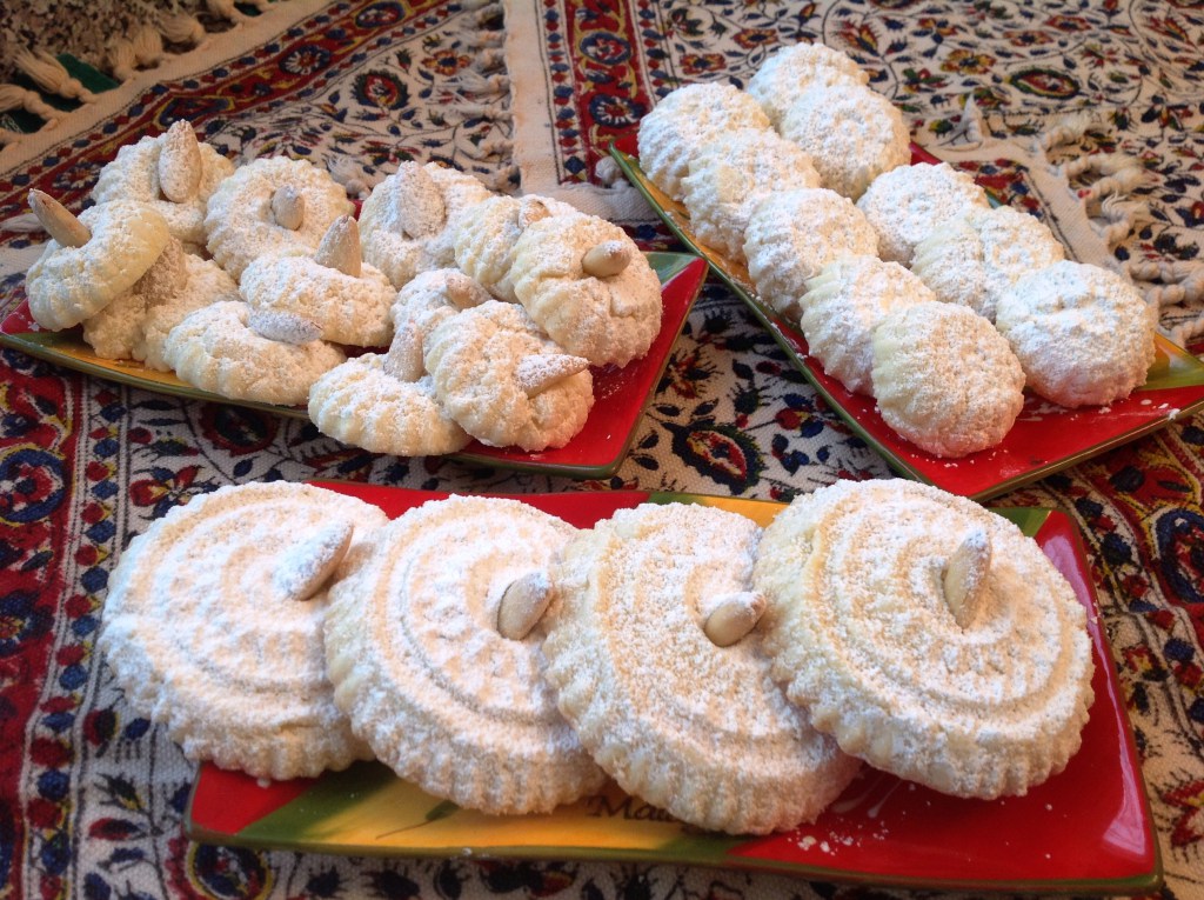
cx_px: 602
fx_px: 1216
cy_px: 450
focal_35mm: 35
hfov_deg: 52.7
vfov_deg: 40.6
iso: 64
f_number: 2.4
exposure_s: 1/60
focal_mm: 4.28
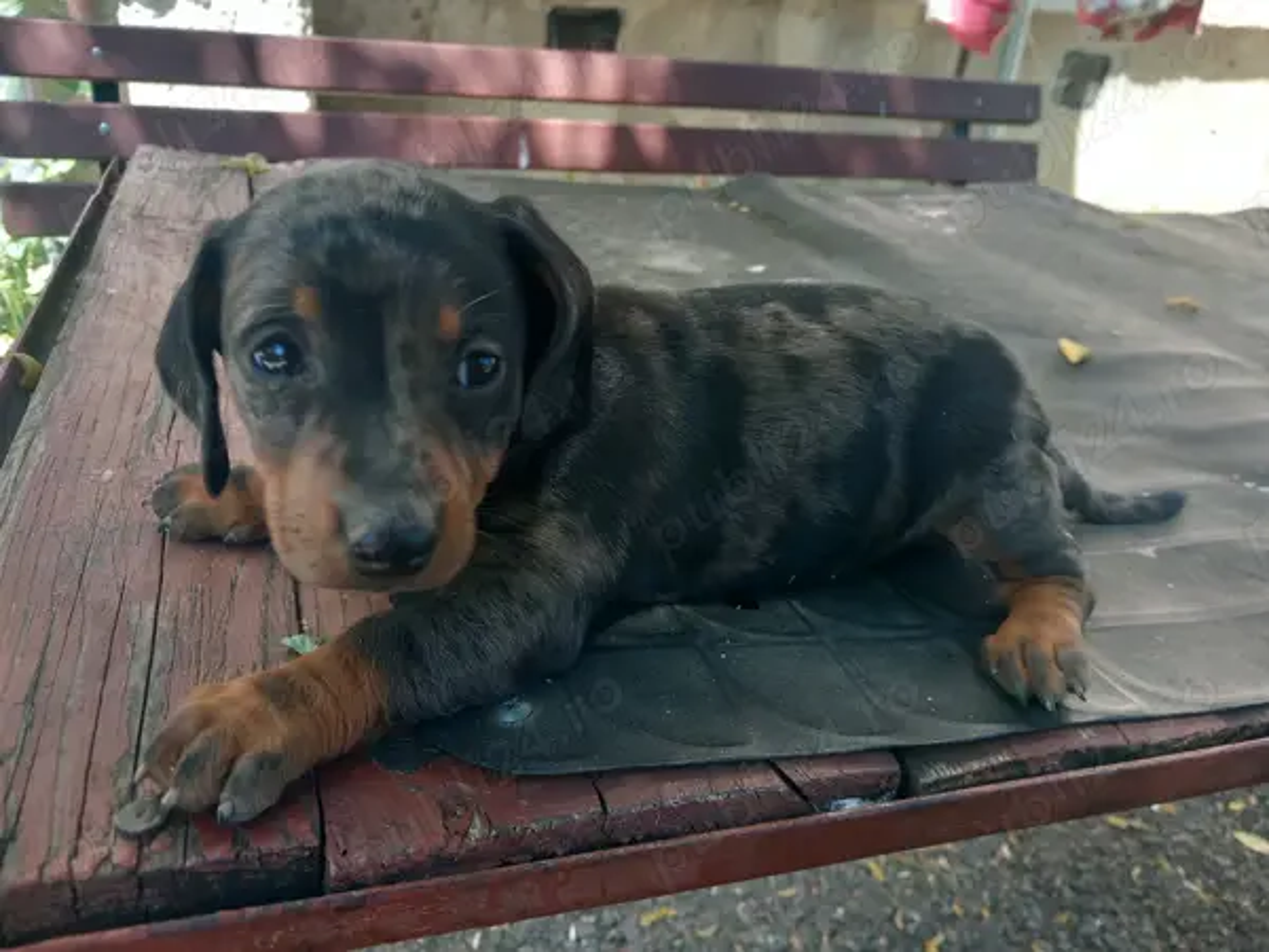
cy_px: 476
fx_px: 990
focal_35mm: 27
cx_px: 634
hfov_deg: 65.3
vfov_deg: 51.4
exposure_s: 1/50
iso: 40
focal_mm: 4
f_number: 1.8
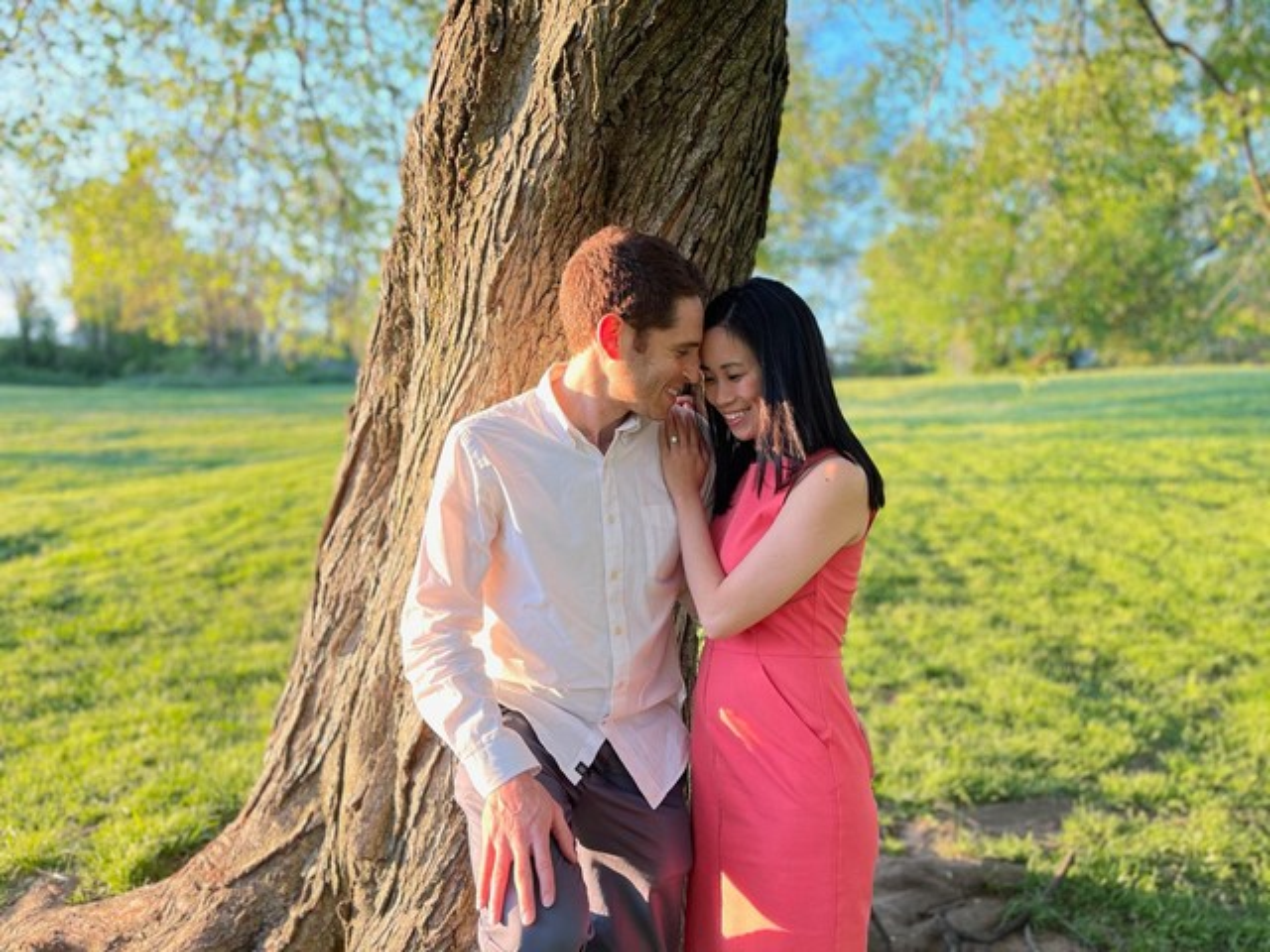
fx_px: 954
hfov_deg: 67.3
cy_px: 476
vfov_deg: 53.1
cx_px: 635
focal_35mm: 26
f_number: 1.6
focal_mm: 5.1
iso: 32
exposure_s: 1/121
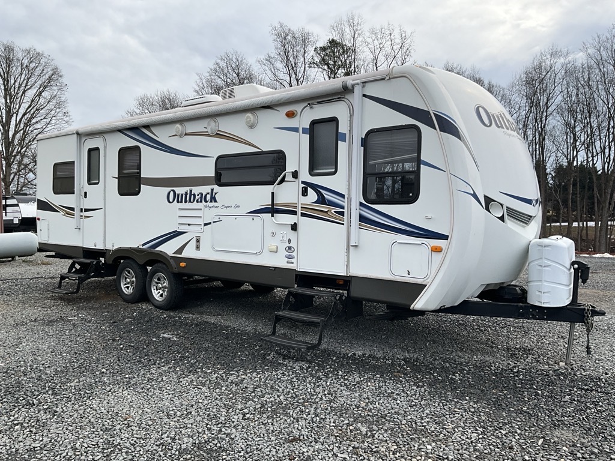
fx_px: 515
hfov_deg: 61.7
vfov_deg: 48.2
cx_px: 308
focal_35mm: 29
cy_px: 230
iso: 25
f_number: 1.8
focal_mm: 3
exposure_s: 1/1311
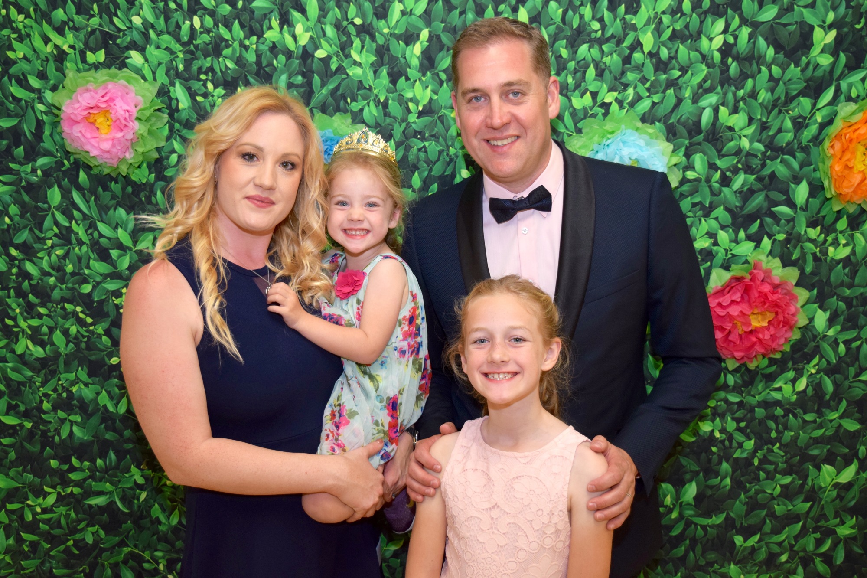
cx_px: 434
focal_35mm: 44
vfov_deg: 30.8
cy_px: 289
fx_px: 1047
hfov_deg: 45.0
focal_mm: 29
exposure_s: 1/160
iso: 800
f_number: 4.2
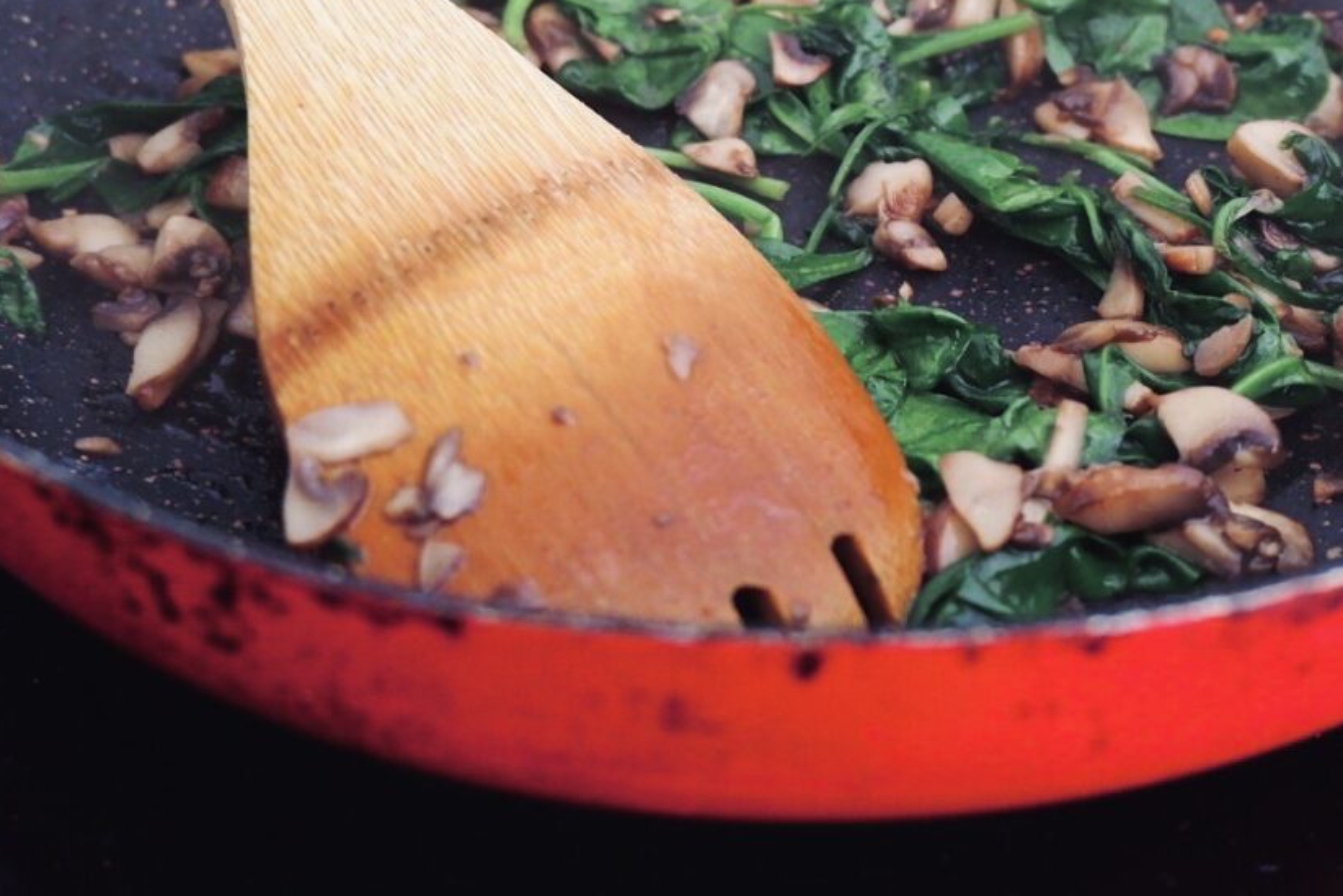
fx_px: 2089
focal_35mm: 56
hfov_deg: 35.6
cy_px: 166
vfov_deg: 23.8
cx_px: 749
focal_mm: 20.9
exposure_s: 1/15
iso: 3200
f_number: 4.2
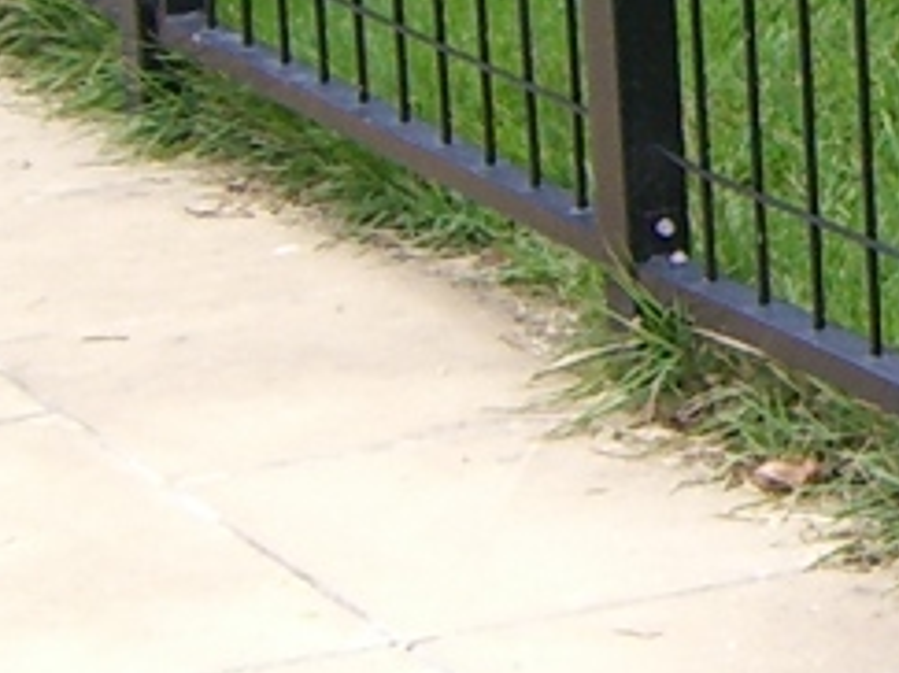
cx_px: 1698
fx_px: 6489
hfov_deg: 7.6
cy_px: -33
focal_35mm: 250
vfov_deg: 5.9
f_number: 2.7
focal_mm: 6.2
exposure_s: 1/160
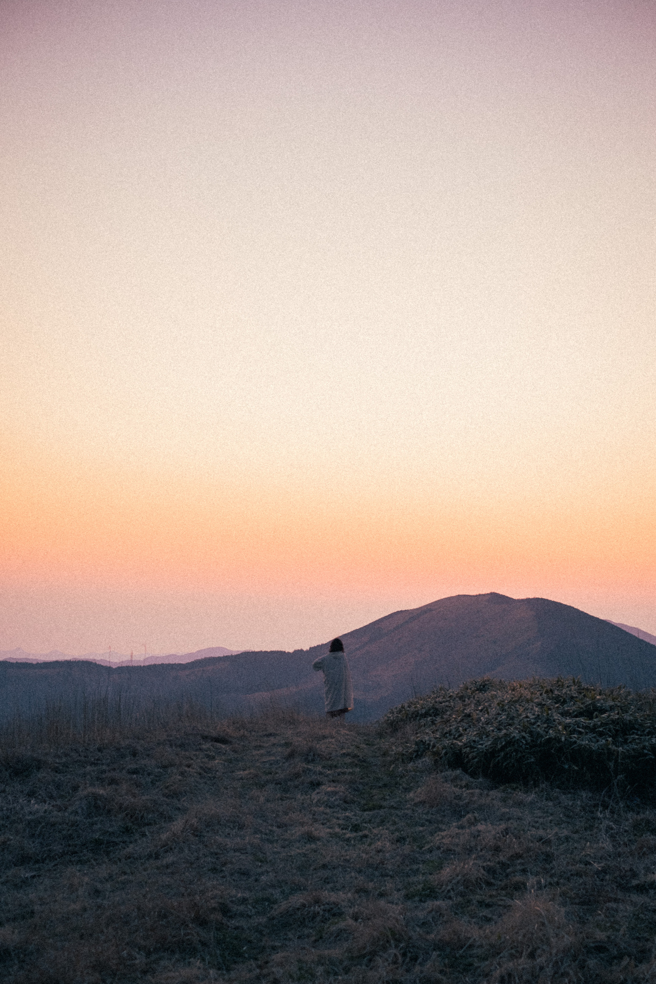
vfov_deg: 37.5
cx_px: 328
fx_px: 1449
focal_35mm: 53
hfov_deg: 25.5
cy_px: 492
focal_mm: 35
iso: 320
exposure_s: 1/125
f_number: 2.2
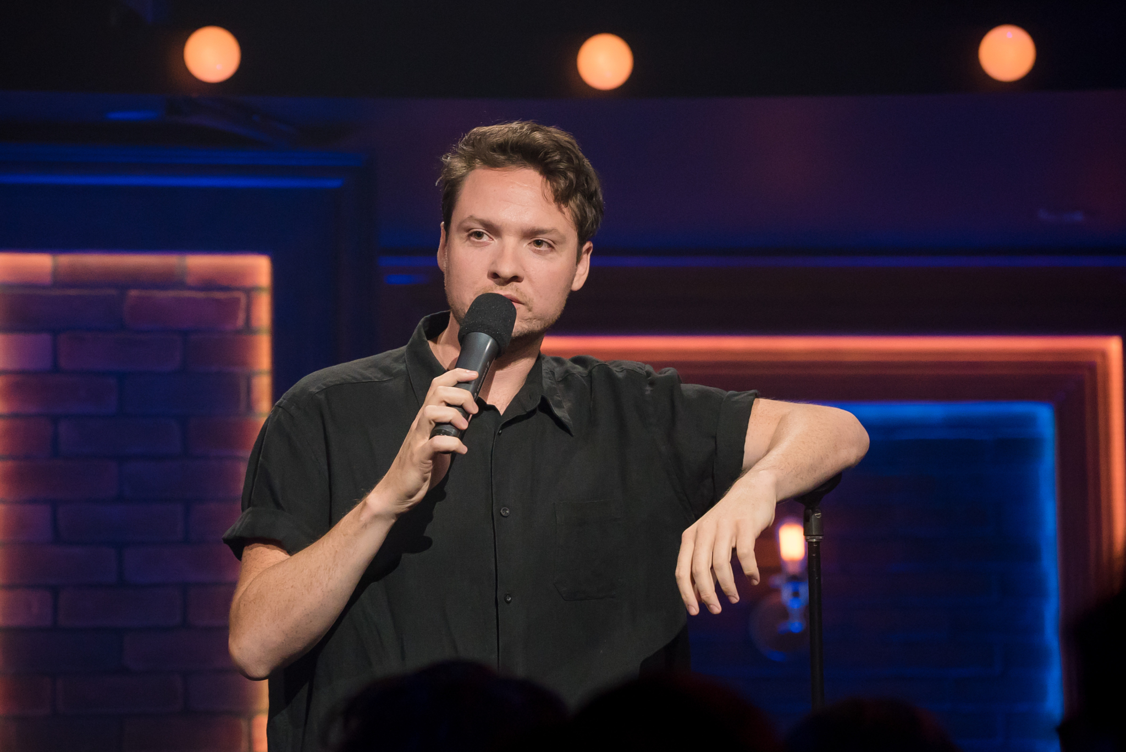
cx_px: 563
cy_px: 376
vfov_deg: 6.9
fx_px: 6259
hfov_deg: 10.3
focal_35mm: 200
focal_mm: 200
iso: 6400
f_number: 5.6
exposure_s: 1/160
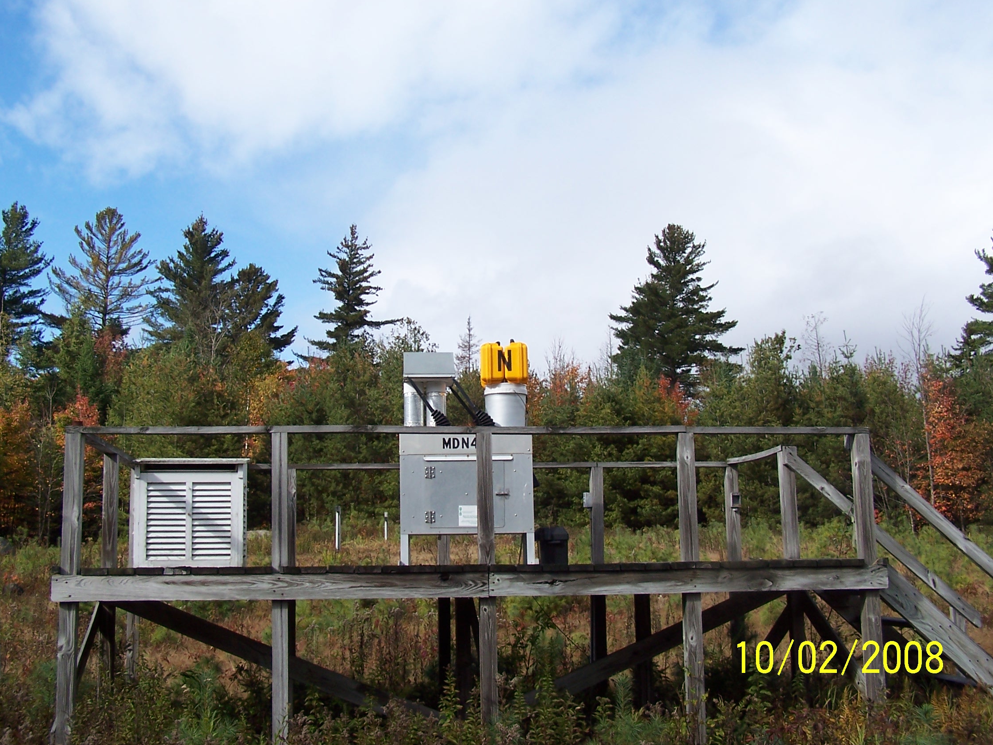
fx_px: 1119
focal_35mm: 39
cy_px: 370
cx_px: 492
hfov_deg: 47.9
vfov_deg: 36.8
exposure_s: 1/500
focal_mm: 6.3
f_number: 4
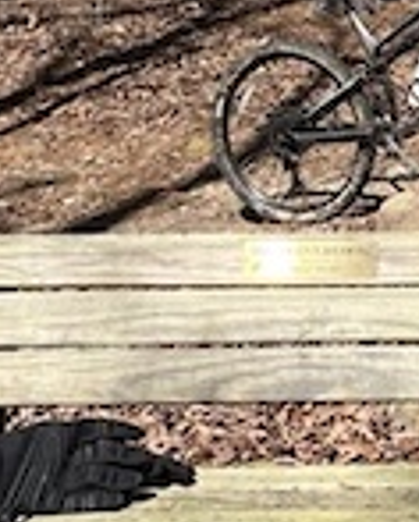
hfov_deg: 20.8
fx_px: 1067
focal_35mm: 69
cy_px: -21
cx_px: 501
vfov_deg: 25.8
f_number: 1.8
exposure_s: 1/1119
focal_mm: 1.57
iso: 32
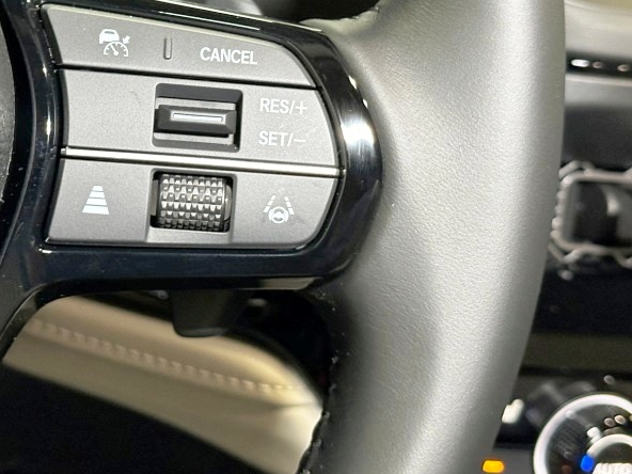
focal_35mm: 83
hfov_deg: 23.4
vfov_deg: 17.7
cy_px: 117
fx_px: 1515
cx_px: 189
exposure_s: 1/40
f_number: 1.78
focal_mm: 6.86
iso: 500
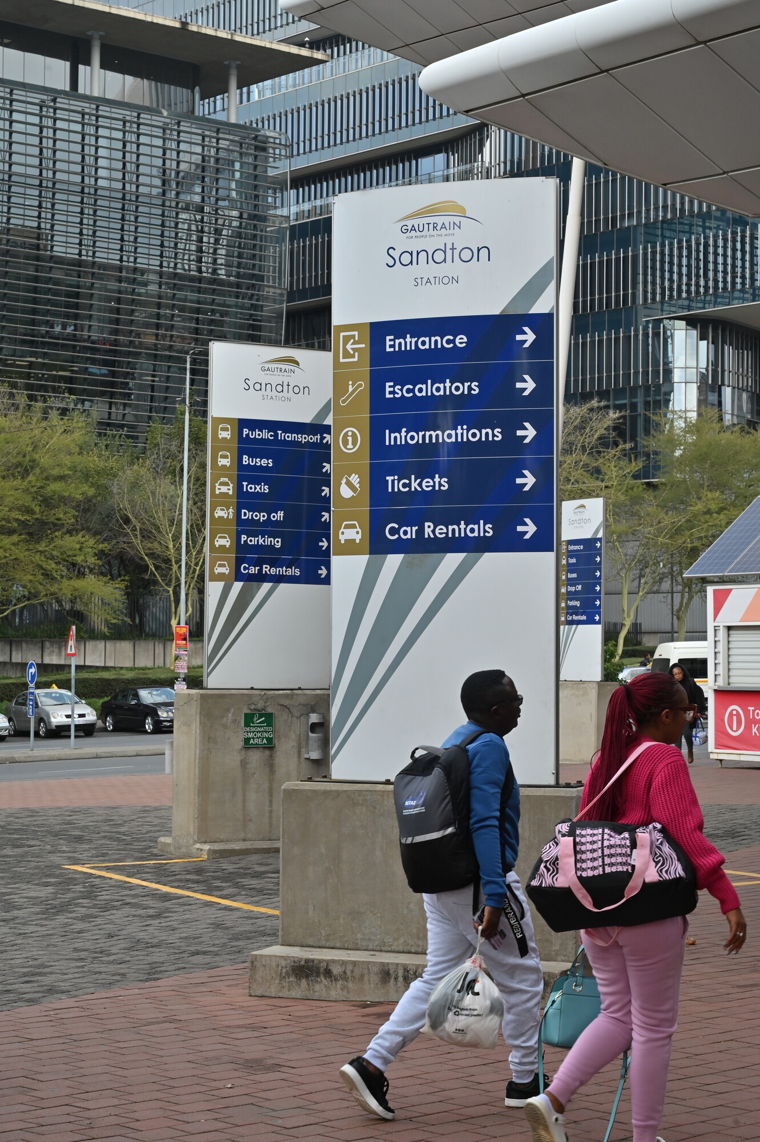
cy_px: 571
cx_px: 380
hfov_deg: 19.4
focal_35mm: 70
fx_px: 2219
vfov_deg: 28.9
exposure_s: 1/320
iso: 400
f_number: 11
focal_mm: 70
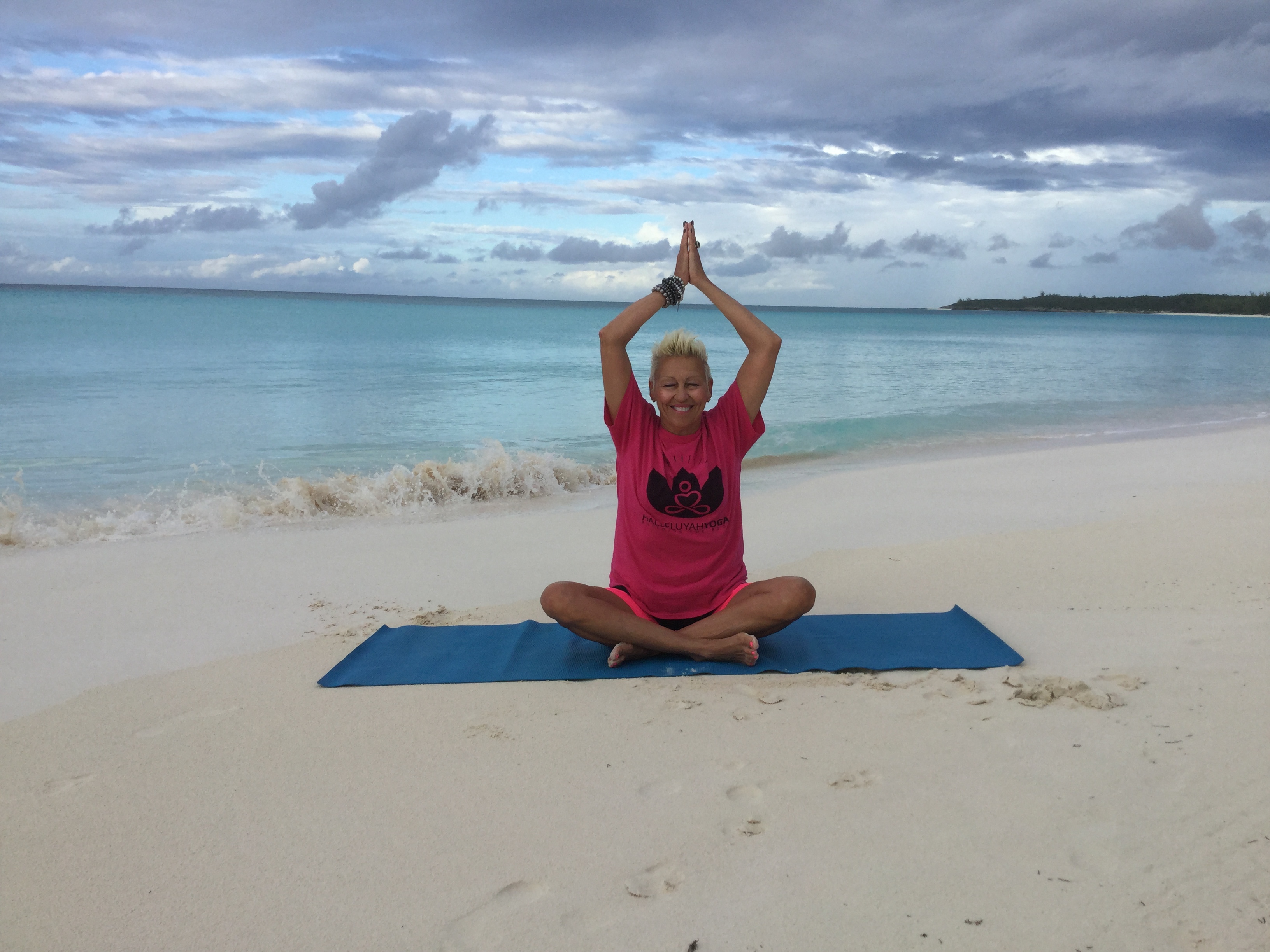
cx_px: 635
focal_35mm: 31
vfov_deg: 45.4
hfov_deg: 58.4
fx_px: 1137
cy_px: 476
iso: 25
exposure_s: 1/1101
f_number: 2.4
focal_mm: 3.3
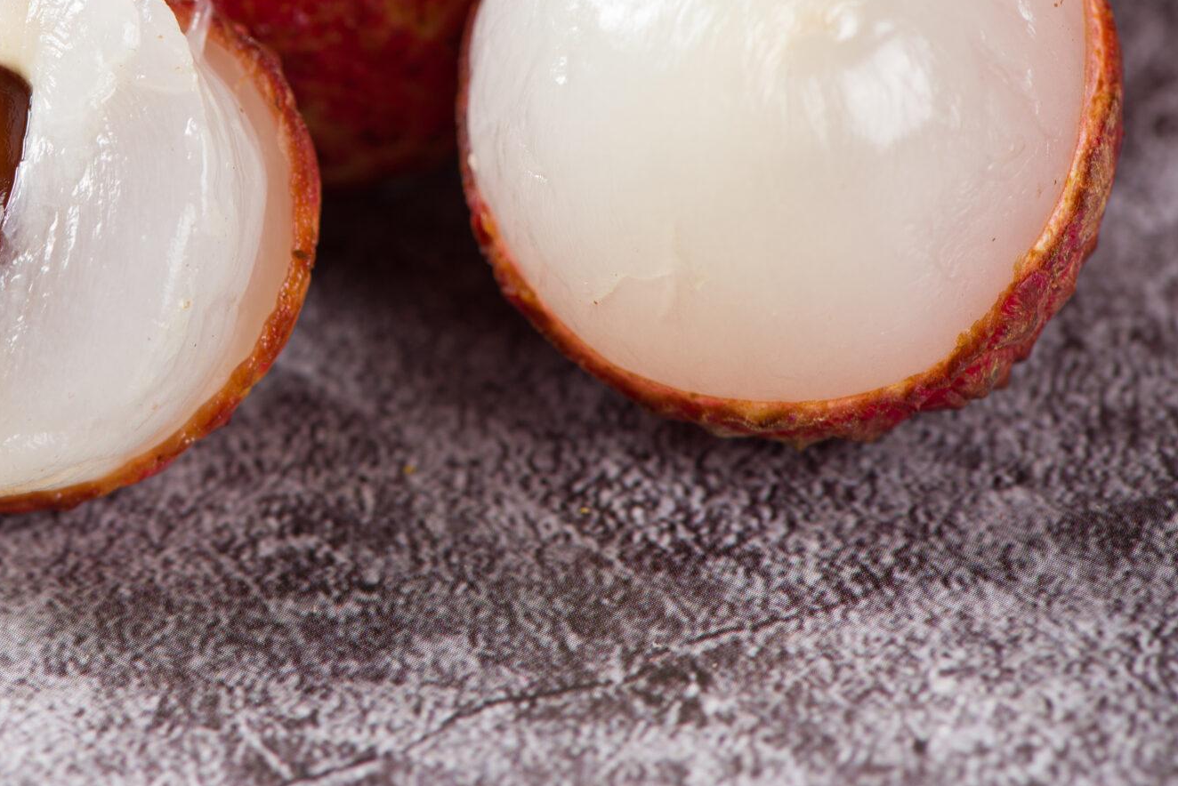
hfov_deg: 10.1
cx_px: 168
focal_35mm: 203
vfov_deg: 6.8
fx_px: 6645
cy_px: 41
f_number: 10
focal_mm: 105
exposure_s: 1/125
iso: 100
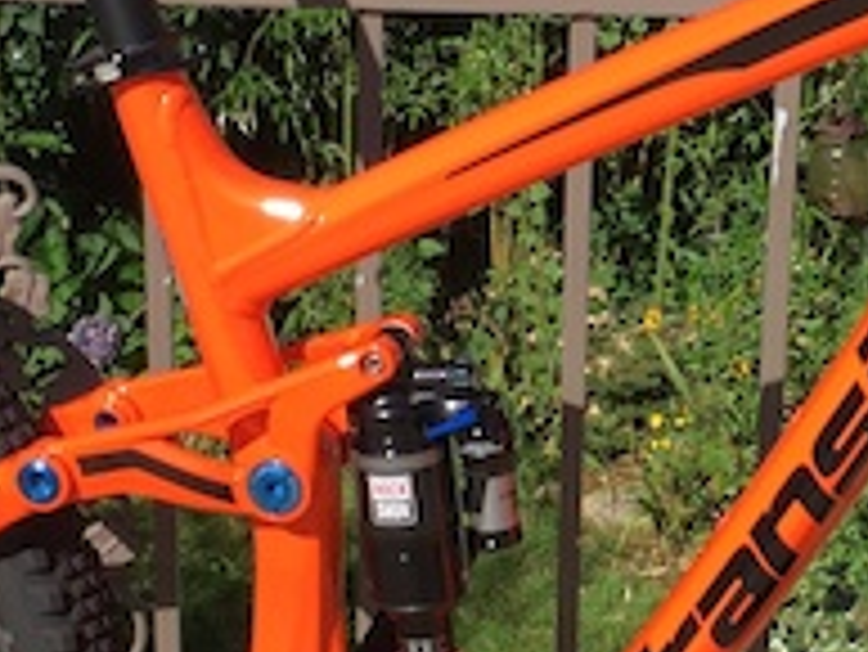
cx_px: 787
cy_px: 306
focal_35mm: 120
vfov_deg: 12.4
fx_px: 3011
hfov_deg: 16.2
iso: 32
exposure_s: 1/1582
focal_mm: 4.15
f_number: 2.2
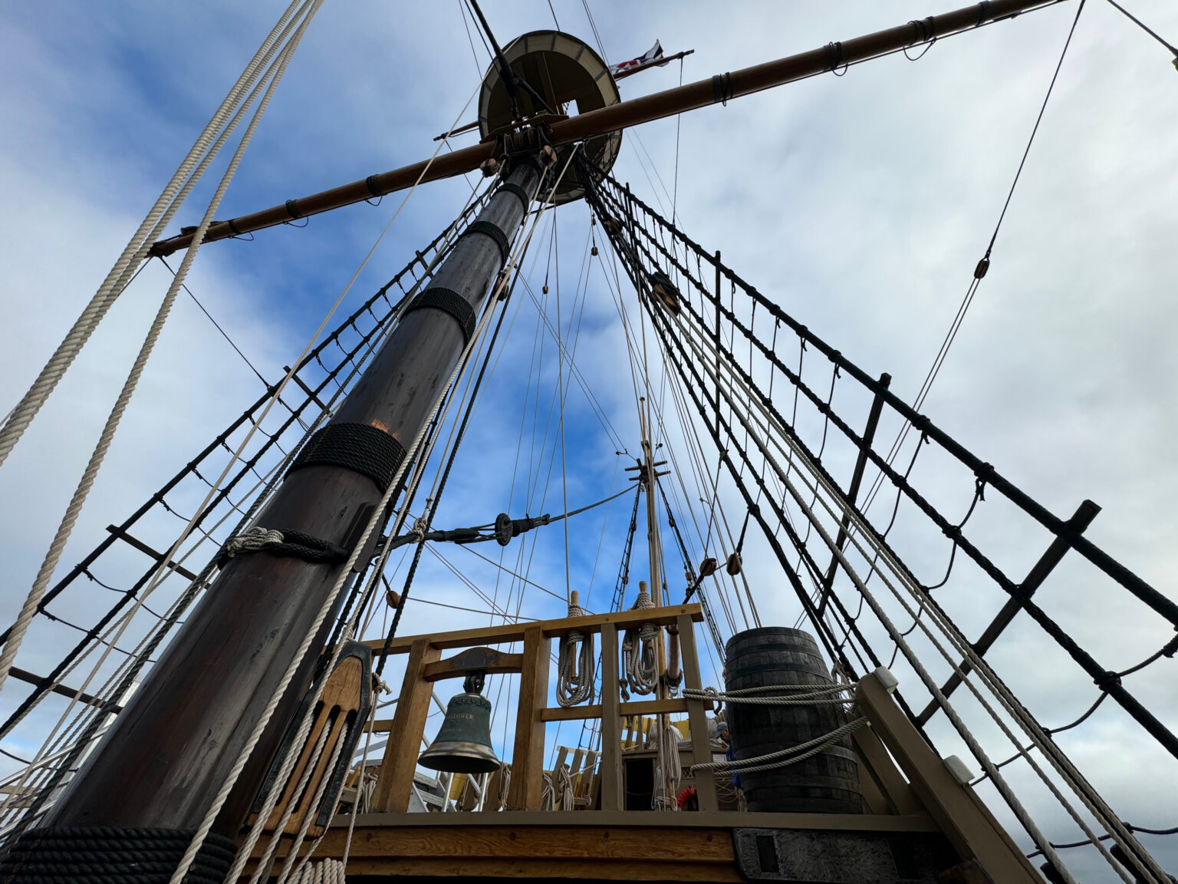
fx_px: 476
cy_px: 442
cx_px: 589
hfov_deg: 102.1
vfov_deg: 85.7
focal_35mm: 14
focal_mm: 2.22
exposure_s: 1/1976
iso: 50
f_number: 2.2
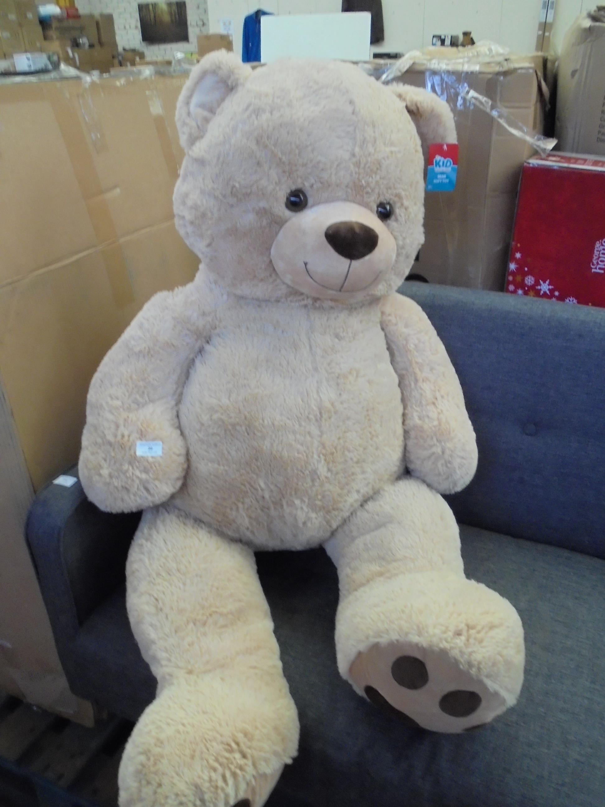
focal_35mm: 29
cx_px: 302
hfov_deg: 48.2
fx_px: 676
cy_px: 404
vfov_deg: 61.7
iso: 400
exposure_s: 1/15
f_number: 3.7
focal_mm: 5.3
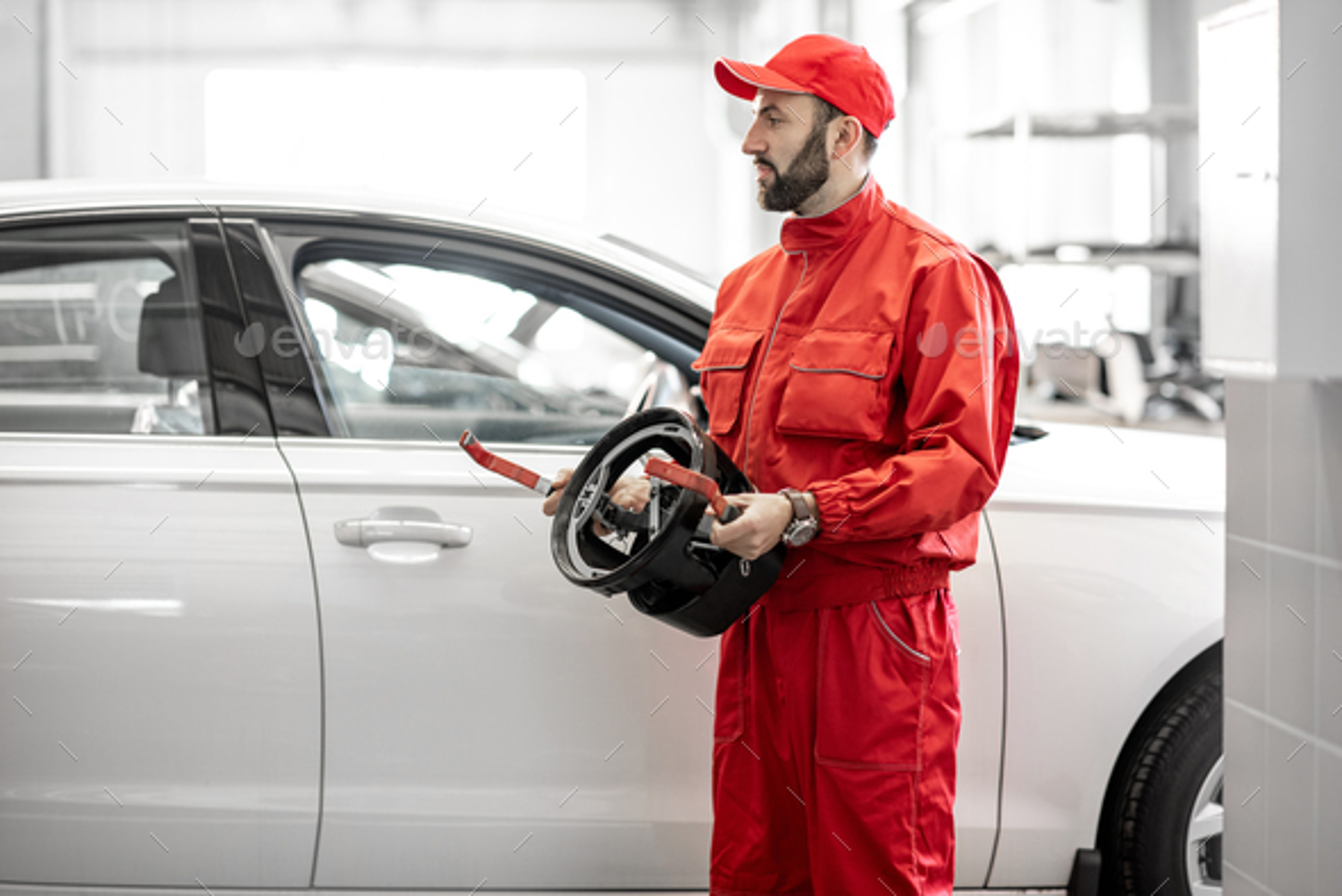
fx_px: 3170
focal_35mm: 85
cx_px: 671
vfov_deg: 16.1
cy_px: 448
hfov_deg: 23.9
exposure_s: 1/160
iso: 500
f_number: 2.2
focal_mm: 85
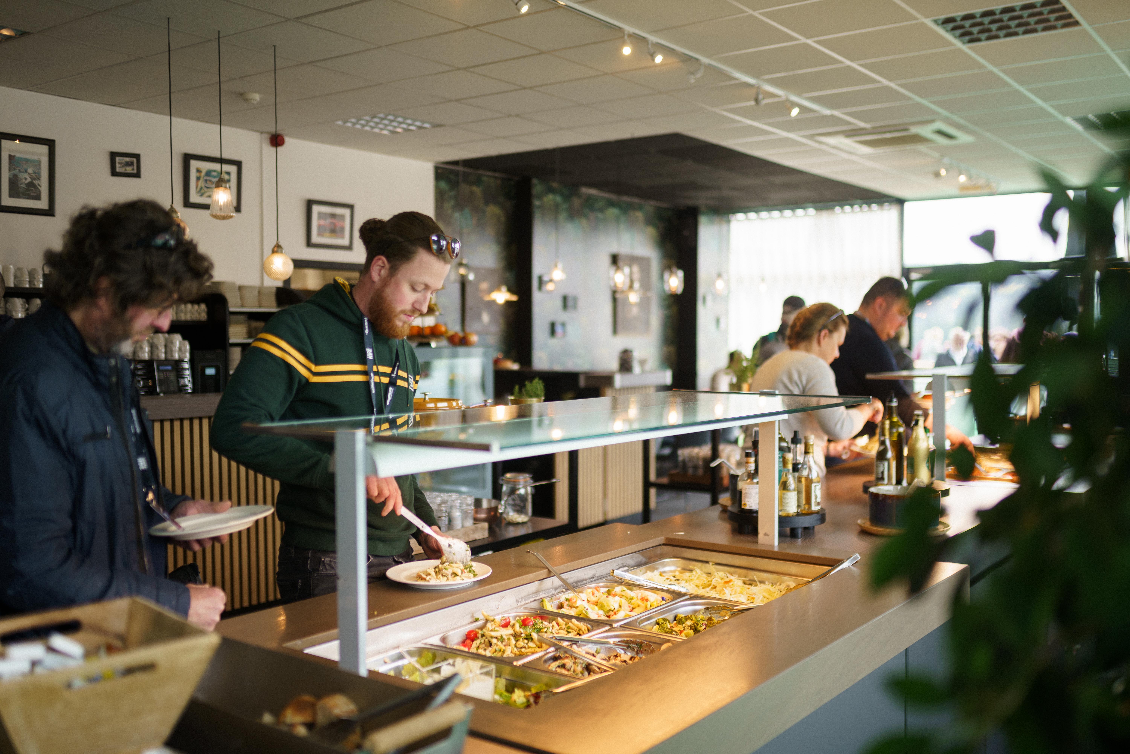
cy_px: 377
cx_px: 565
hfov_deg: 54.4
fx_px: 1099
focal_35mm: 35
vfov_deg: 37.9
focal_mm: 35
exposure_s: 1/400
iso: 160
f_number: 1.4
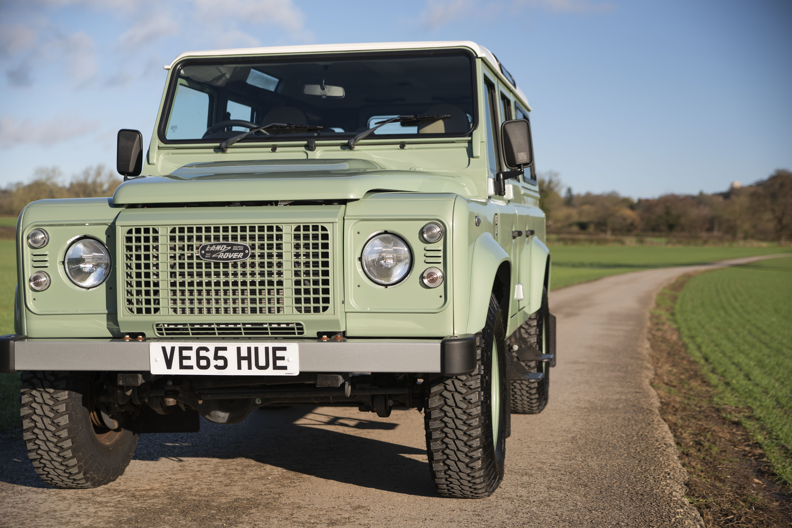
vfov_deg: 21.9
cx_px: 396
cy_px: 264
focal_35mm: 62
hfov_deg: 32.4
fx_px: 1364
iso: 125
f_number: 3.5
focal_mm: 62
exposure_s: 1/640
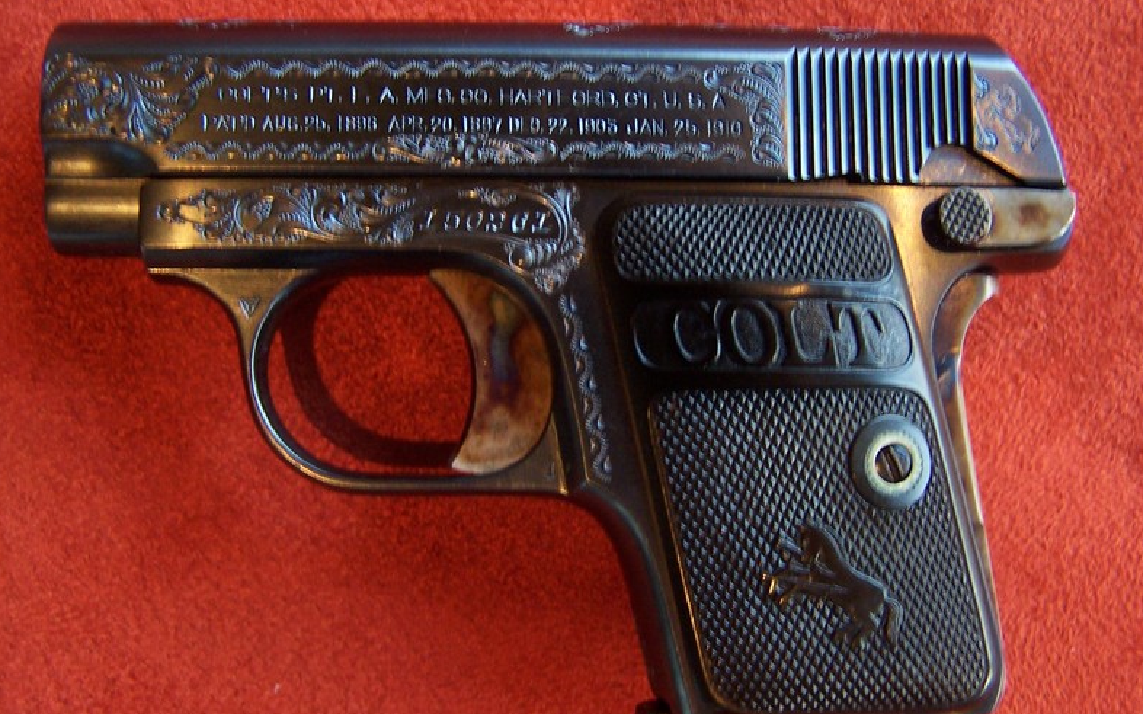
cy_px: 346
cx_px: 577
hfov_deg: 48.2
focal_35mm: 41
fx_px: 1277
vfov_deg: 31.2
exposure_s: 1/8
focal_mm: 6.3
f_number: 2.8
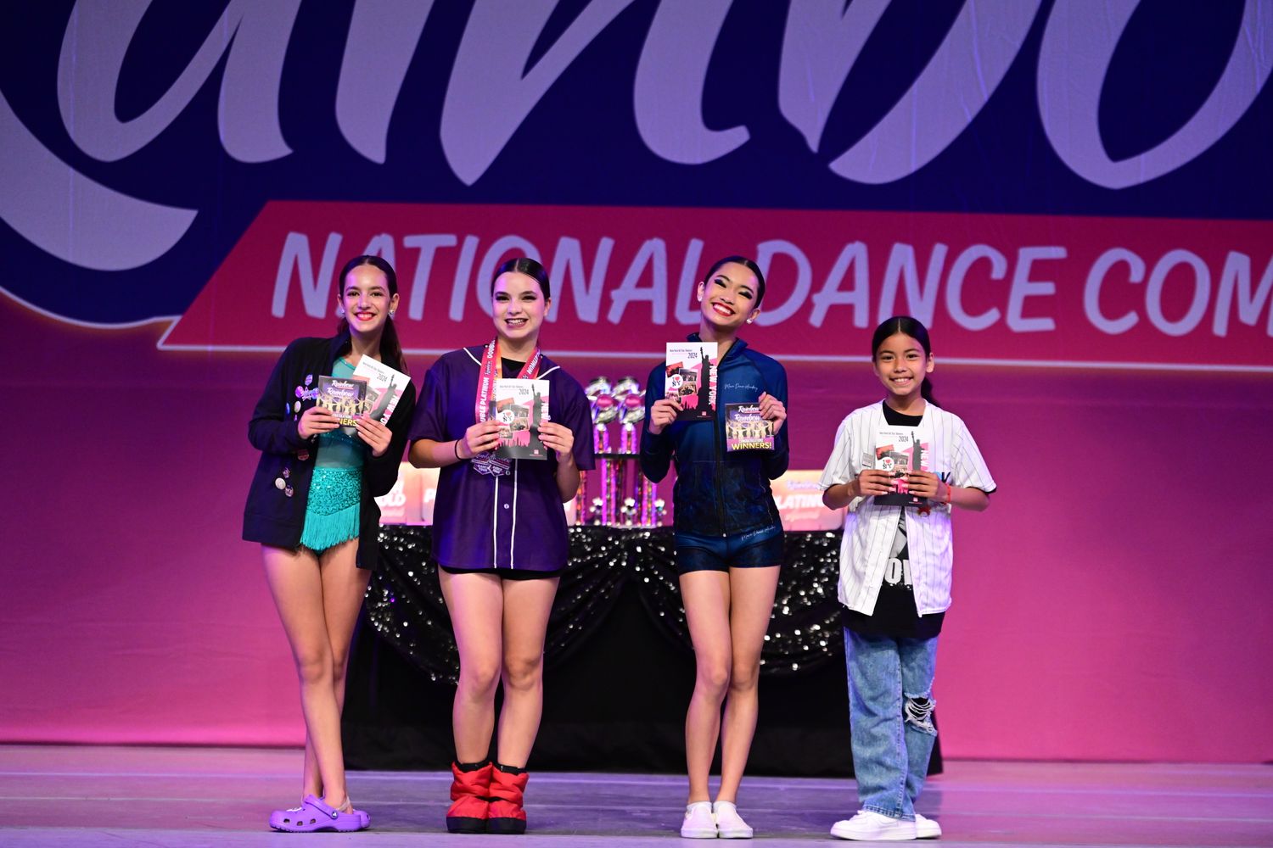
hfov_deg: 10.3
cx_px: 636
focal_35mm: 200
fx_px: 7072
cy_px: 424
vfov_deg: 6.9
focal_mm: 200
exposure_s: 1/800
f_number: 3.5
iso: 3200
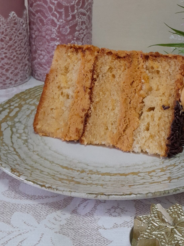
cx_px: 118
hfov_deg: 30.7
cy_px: 97
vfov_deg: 40.2
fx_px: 333
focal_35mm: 47
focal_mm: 4
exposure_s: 1/50
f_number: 1.8
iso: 250
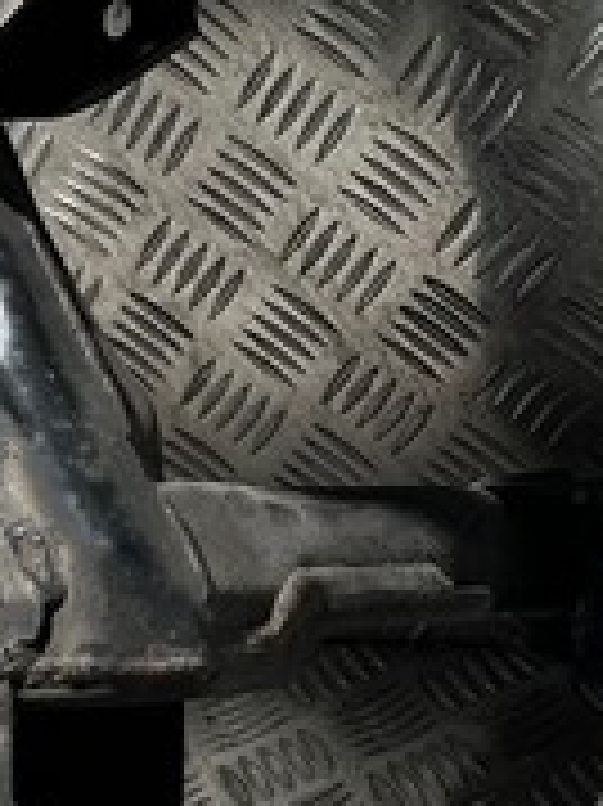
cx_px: 356
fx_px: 2256
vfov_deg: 20.2
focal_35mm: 97
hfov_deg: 15.2
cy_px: 457
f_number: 1.5
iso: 80
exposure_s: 1/100
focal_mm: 5.7
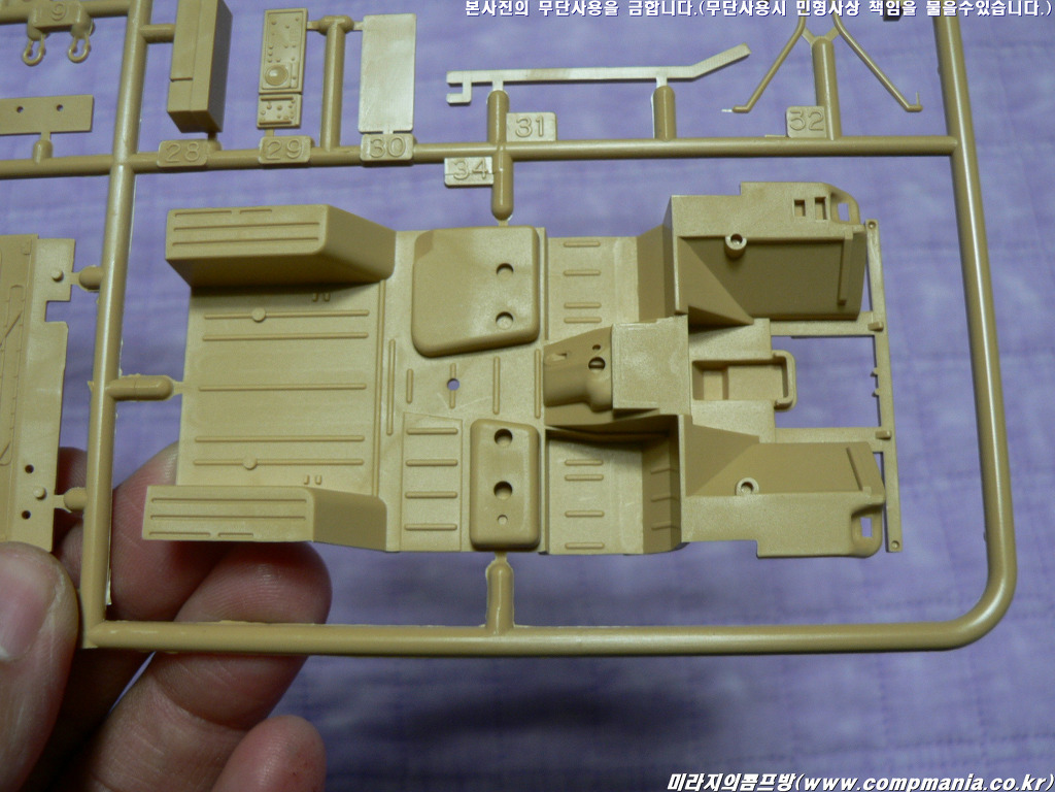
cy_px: 396
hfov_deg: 51.4
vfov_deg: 39.7
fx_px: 1097
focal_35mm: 36
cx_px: 528
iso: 100
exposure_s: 1/15
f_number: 2.8
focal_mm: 6
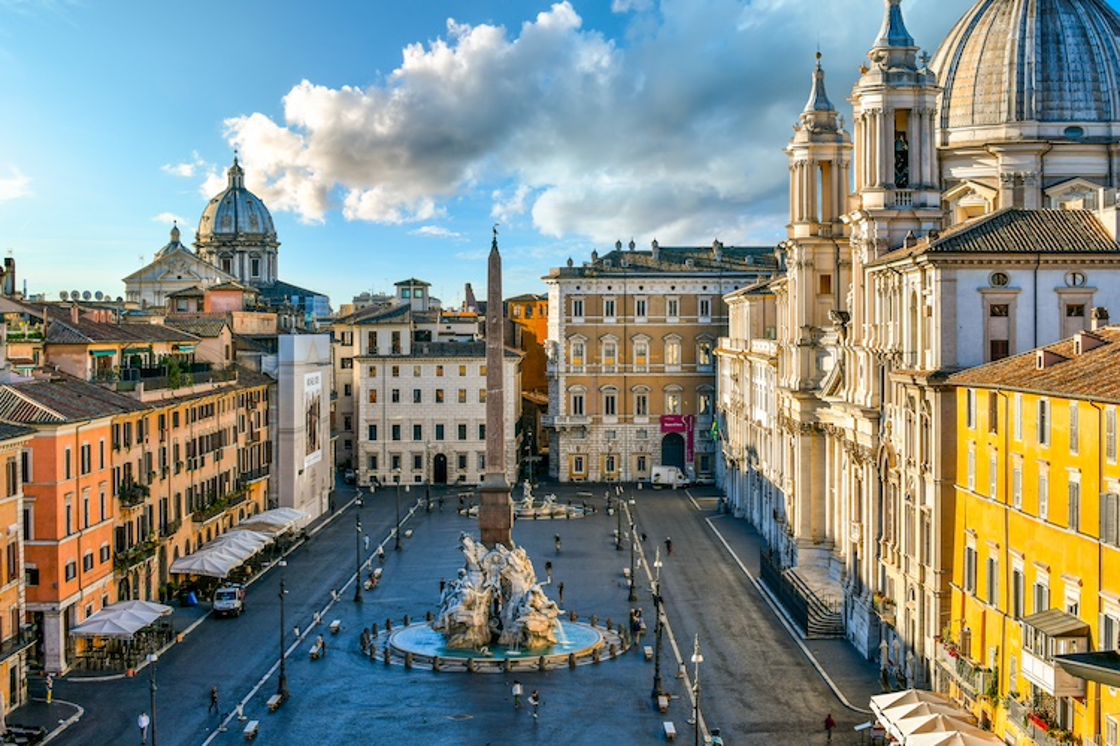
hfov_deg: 38.2
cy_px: 373
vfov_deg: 26.0
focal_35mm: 52
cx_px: 560
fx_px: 1618
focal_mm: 35
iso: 100
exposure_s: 1/320
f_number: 9
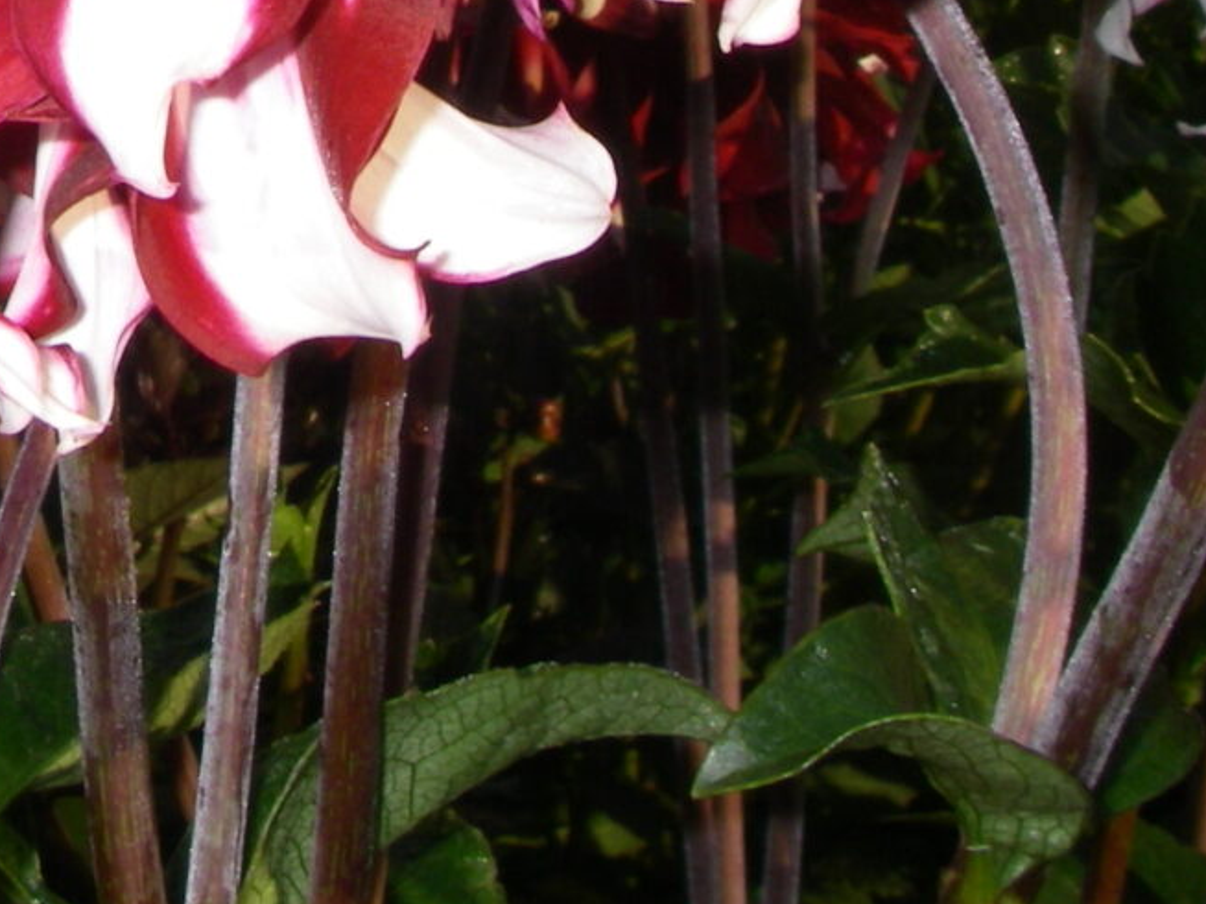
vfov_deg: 11.8
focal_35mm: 119
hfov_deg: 15.7
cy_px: -509
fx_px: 4144
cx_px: -408
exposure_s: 1/200
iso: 64
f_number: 6.6
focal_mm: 6.3
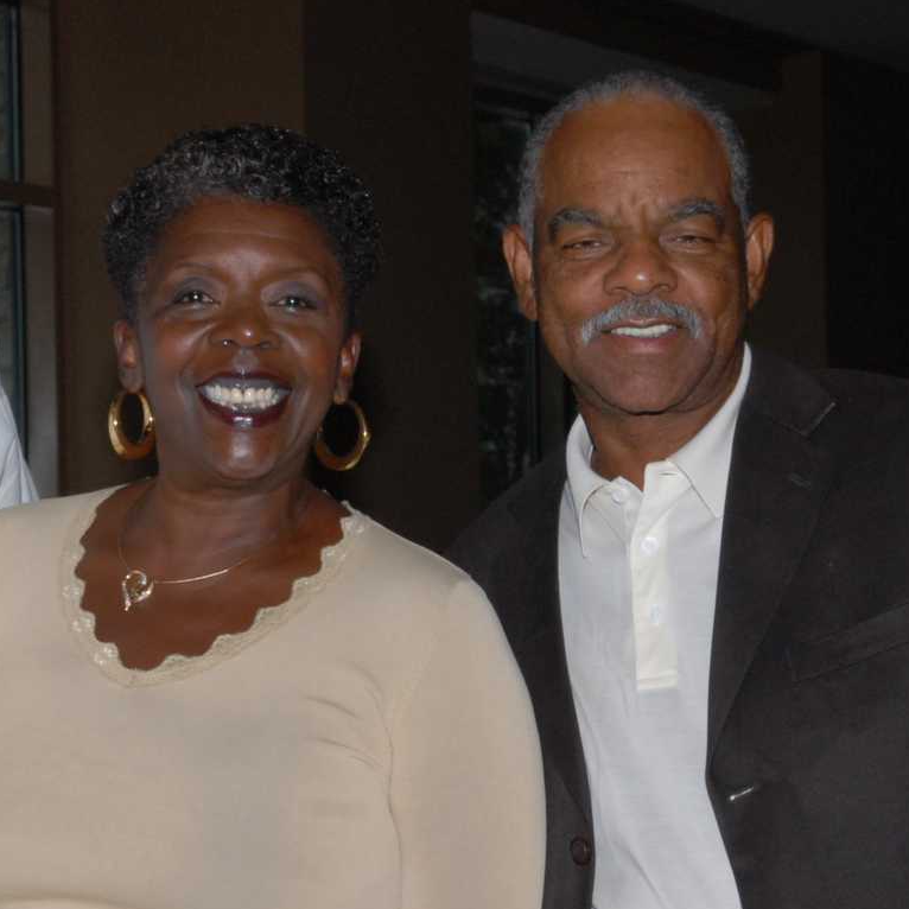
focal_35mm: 114
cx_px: 246
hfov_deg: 15.2
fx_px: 3387
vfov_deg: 15.3
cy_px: 484
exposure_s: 1/60
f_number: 10
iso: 400
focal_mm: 38
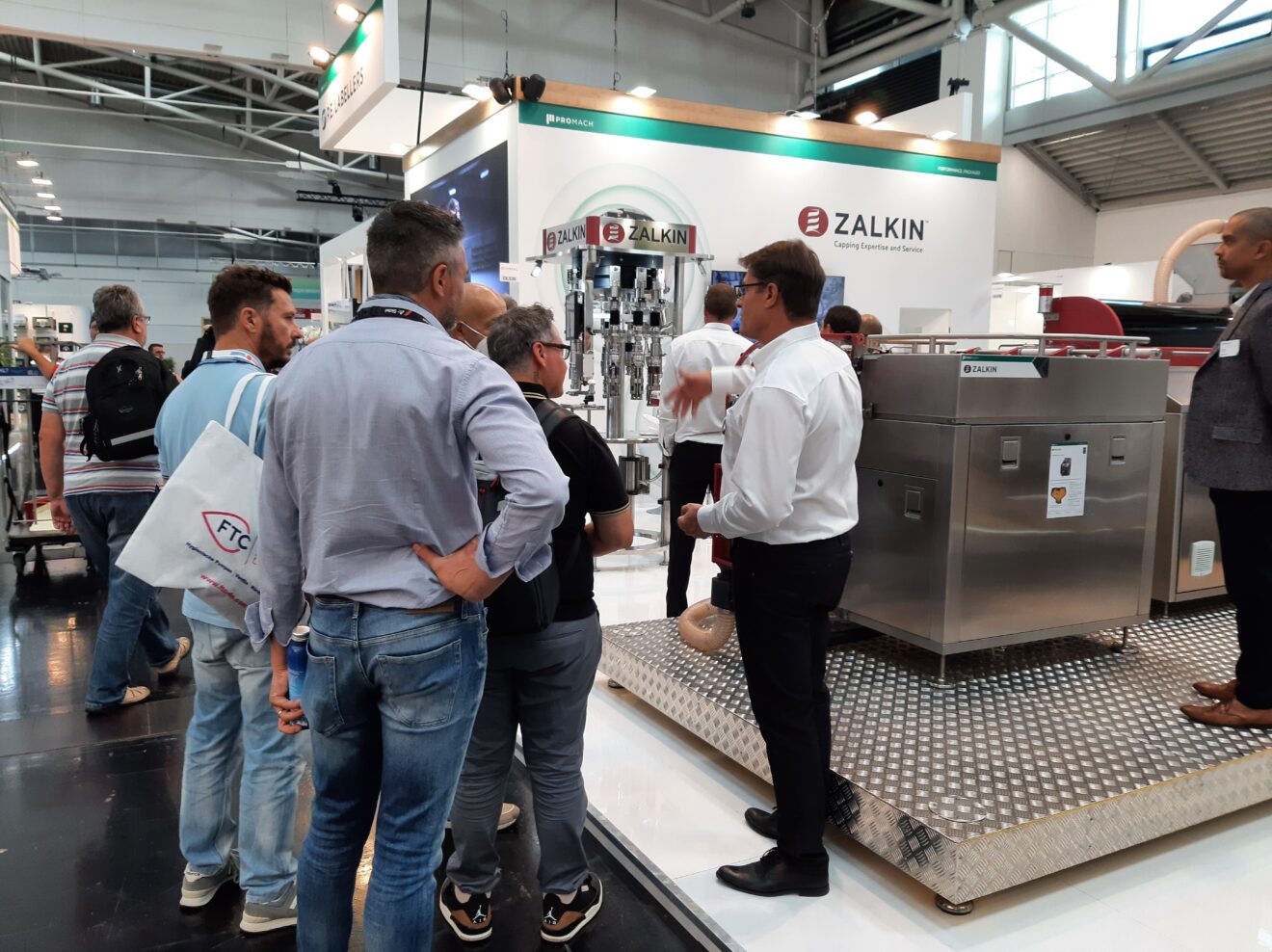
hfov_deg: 67.3
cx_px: 636
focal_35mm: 26
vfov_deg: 53.0
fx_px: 955
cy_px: 476
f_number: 1.7
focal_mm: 3.93
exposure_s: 1/50
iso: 50
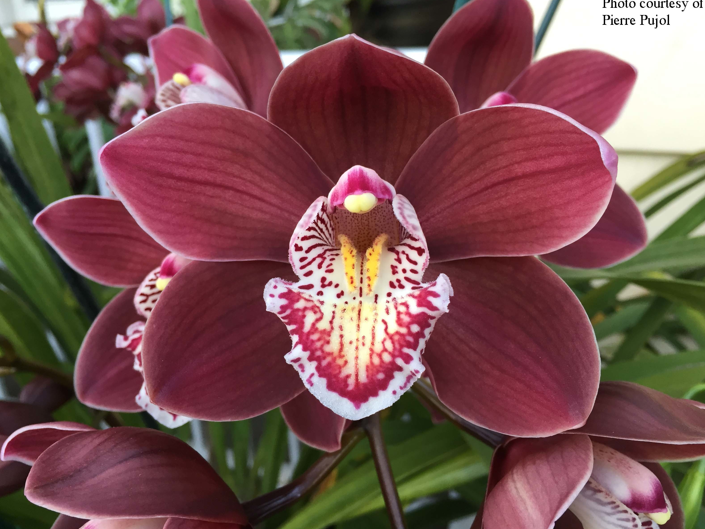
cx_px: 347
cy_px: 264
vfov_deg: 46.8
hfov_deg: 60.0
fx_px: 611
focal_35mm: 30
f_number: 2.2
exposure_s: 1/30
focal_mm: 4.15
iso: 32
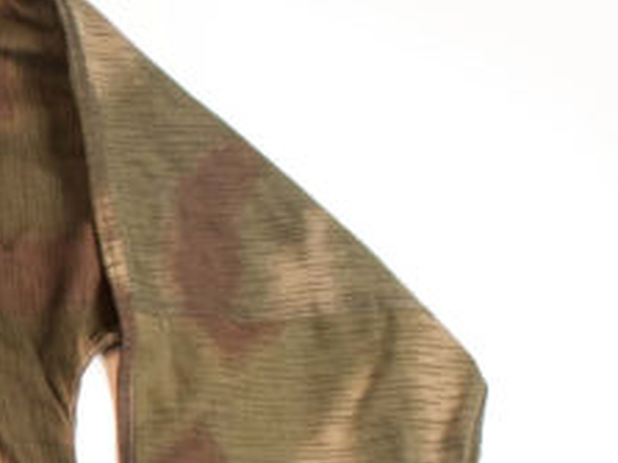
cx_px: -579
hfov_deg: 14.2
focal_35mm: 119
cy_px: 433
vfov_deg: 12.3
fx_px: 2123
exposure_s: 1/40
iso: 1600
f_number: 9
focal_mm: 18
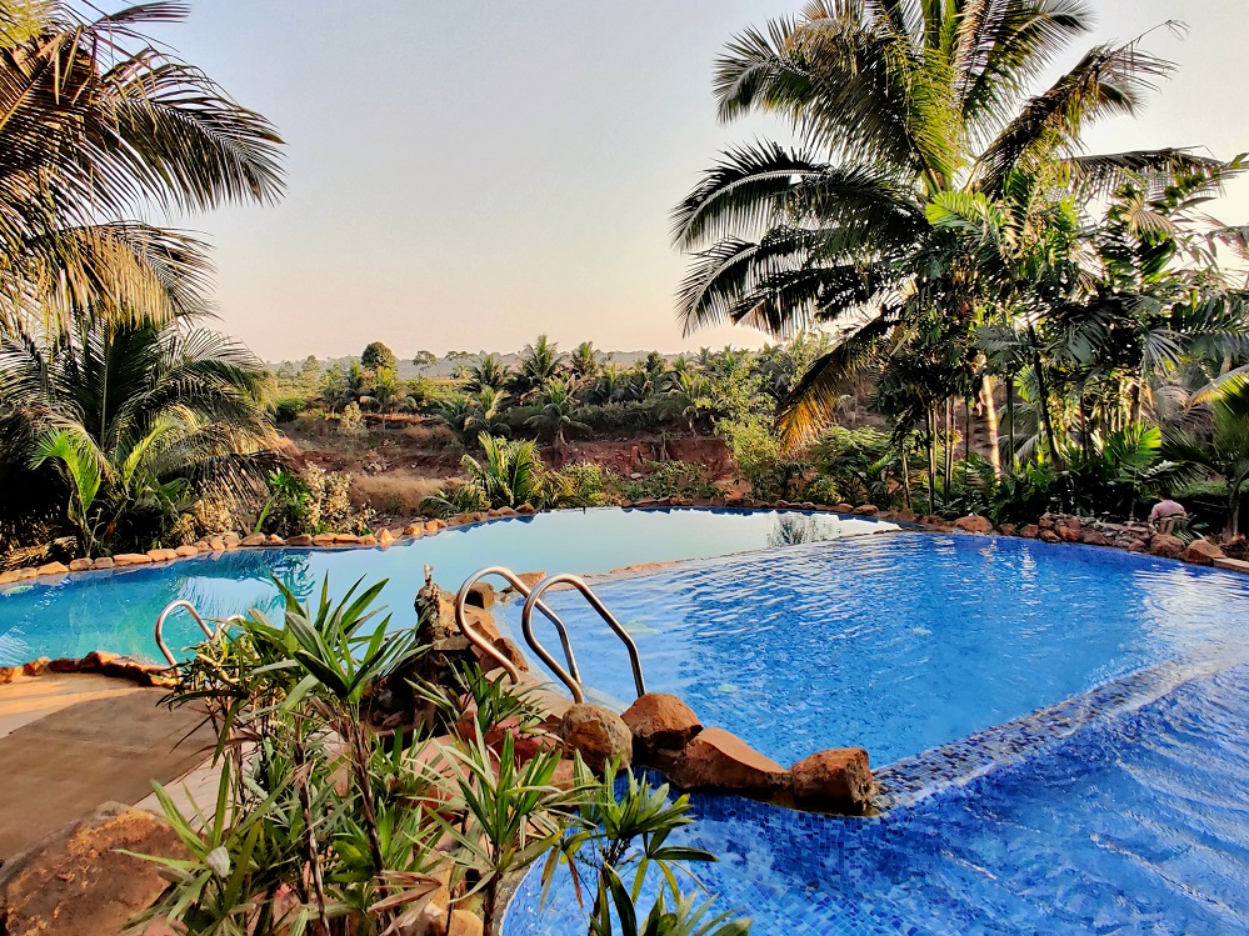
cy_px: 373
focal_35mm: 18
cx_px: 588
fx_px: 649
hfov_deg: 87.7
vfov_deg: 70.8
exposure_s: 1/166
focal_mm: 2.25
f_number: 2.2
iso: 100
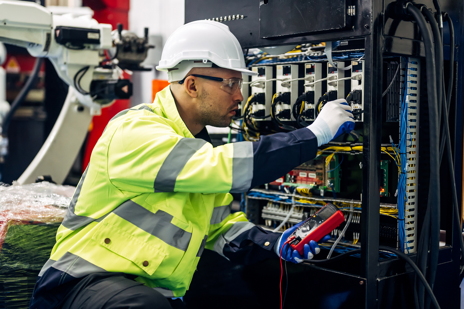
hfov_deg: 39.6
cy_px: 154
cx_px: 232
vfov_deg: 27.0
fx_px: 644
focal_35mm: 50
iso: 1800
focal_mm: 50
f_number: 1.8
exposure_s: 1/320
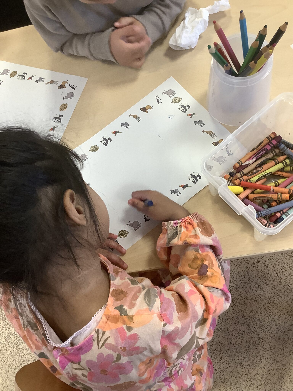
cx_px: 146
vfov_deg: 58.4
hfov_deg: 45.4
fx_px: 350
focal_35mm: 31
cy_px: 196
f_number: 2.4
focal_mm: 3.3
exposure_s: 1/50
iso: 125
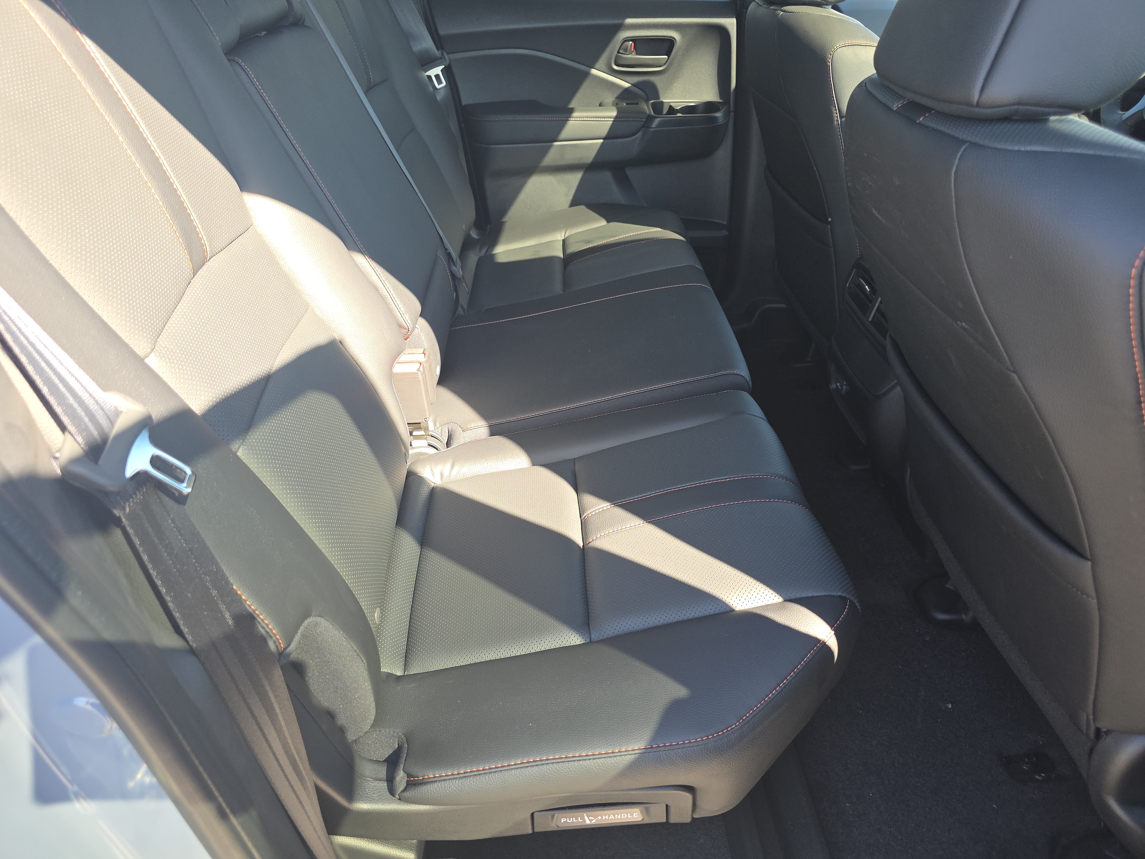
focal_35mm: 23
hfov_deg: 73.9
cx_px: 572
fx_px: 761
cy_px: 430
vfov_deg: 58.9
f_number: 1.7
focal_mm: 6.3
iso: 64
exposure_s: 1/180
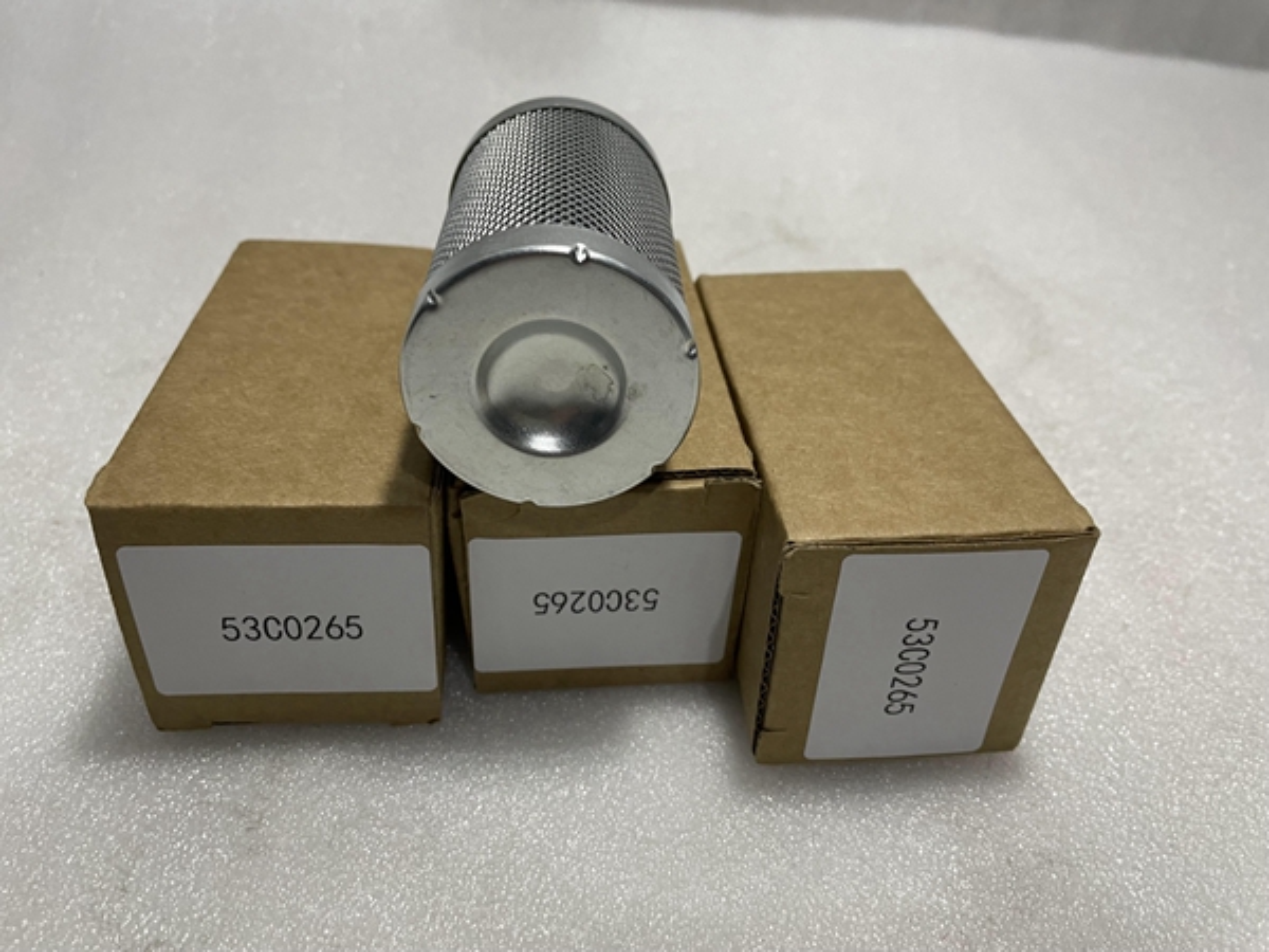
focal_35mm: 26
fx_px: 953
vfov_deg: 53.1
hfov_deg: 67.3
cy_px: 476
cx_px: 634
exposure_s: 1/50
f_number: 1.6
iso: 100
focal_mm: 4.2
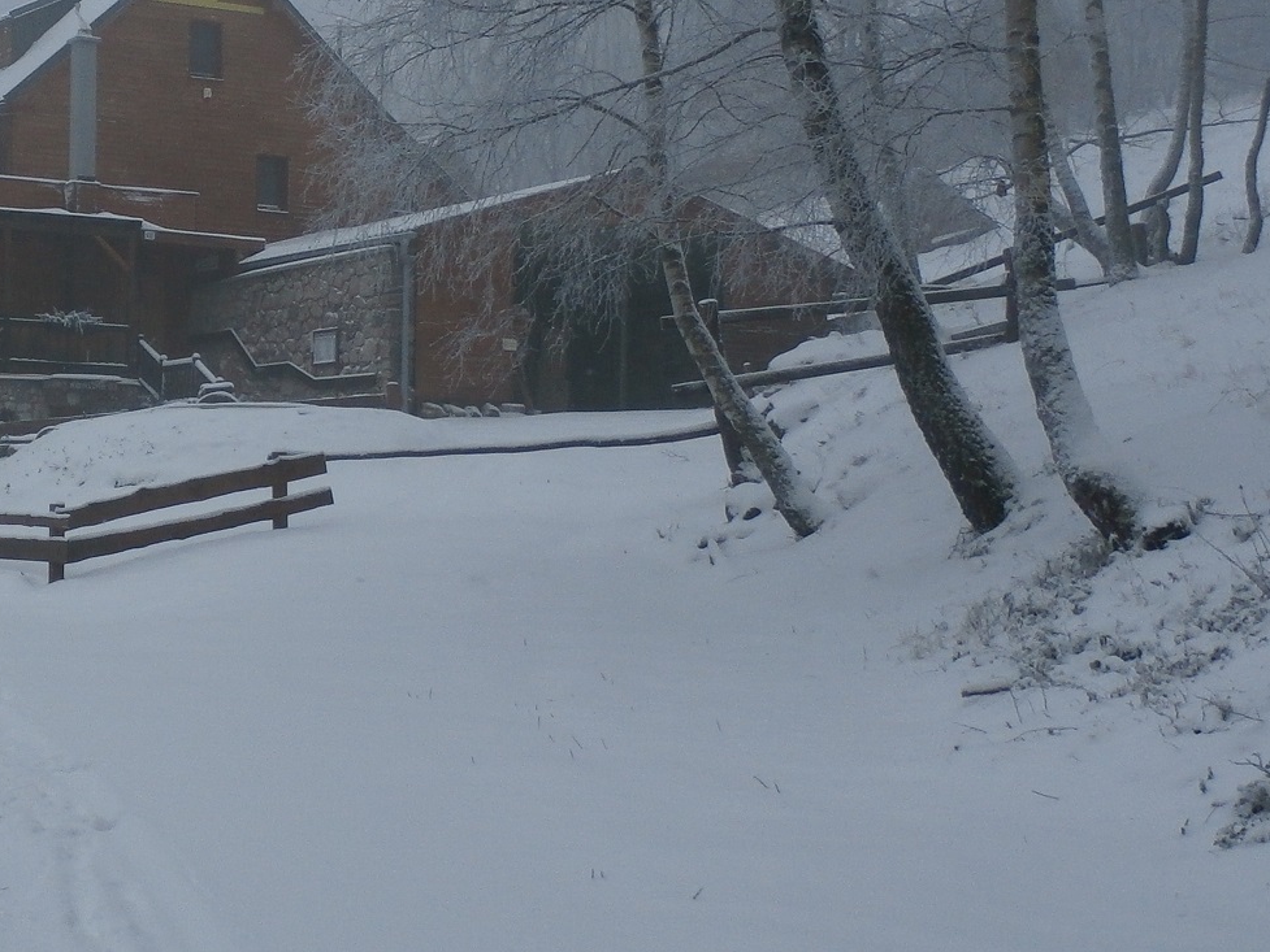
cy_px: 496
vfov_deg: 22.3
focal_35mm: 66
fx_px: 2422
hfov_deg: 28.1
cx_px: 95
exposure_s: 1/400
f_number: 3.2
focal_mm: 4.98
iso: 100
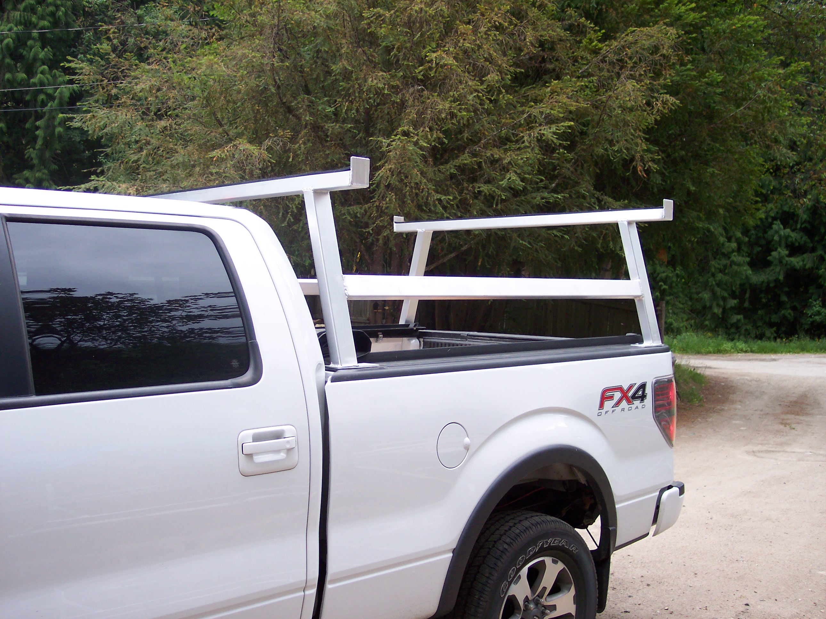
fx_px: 906
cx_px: 413
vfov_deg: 37.7
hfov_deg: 49.0
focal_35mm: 38
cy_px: 310
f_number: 2.8
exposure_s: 1/180
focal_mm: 8
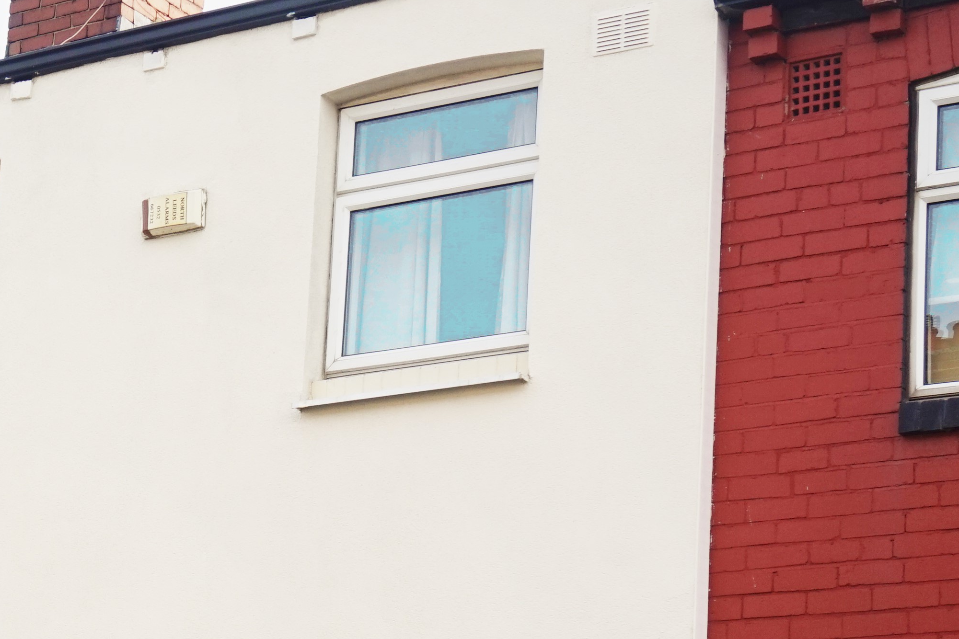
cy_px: 664
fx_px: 2940
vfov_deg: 12.2
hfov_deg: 17.9
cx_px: -77
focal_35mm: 110
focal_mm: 27
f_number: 10
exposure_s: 1/80
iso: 100
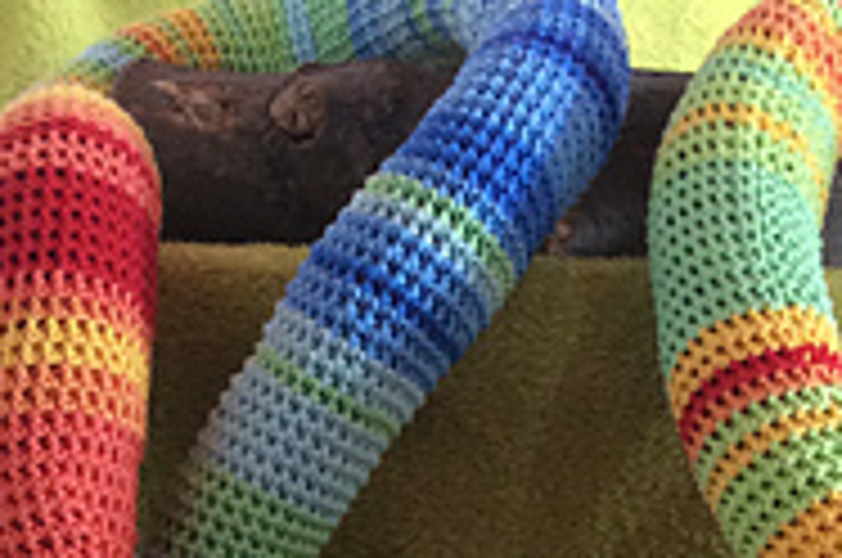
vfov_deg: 13.8
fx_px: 2078
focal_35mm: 89
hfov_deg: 22.8
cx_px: 579
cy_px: 986
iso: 125
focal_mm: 3.3
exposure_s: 1/25
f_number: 2.4
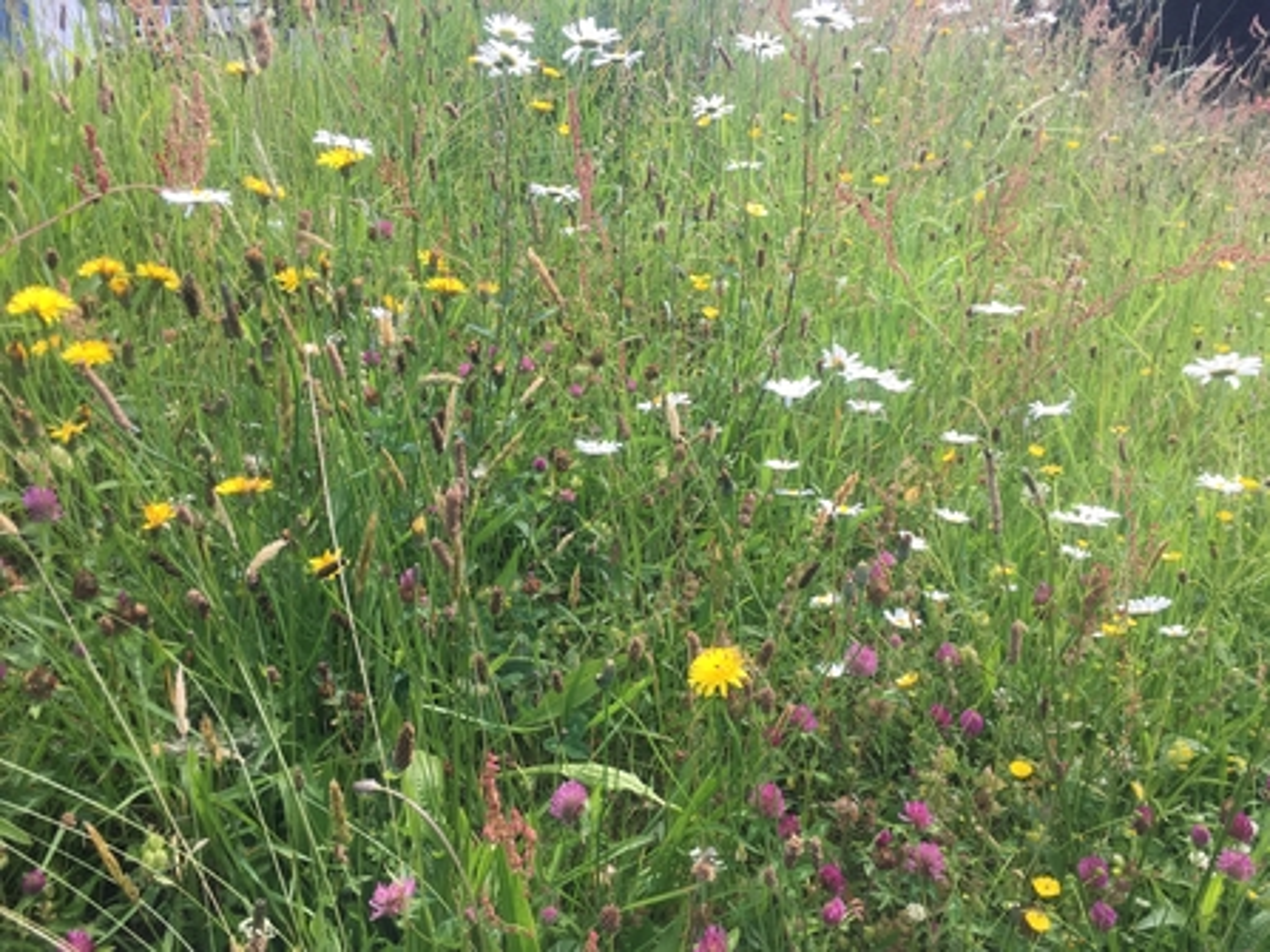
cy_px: 476
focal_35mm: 29
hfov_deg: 61.7
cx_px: 635
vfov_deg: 48.2
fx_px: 1064
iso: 25
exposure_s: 1/337
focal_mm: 4.15
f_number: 2.2
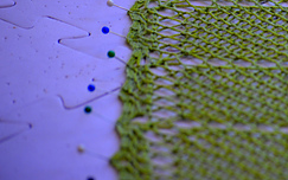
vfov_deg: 4.9
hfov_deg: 7.8
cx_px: 277
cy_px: -2
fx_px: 2097
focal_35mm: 267
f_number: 5
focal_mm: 85
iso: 400
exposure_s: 1/100
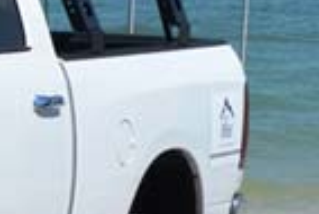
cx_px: -640
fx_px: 3184
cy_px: 60
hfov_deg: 5.4
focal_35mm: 359
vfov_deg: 3.8
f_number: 9
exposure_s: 1/320
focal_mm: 34
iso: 100
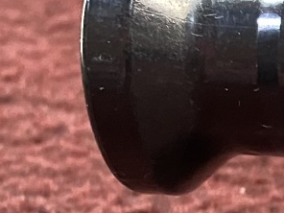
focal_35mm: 180
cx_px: 941
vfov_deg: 8.1
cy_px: 304
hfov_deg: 8.5
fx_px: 1477
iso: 250
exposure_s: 1/60
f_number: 1.8
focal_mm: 4.25
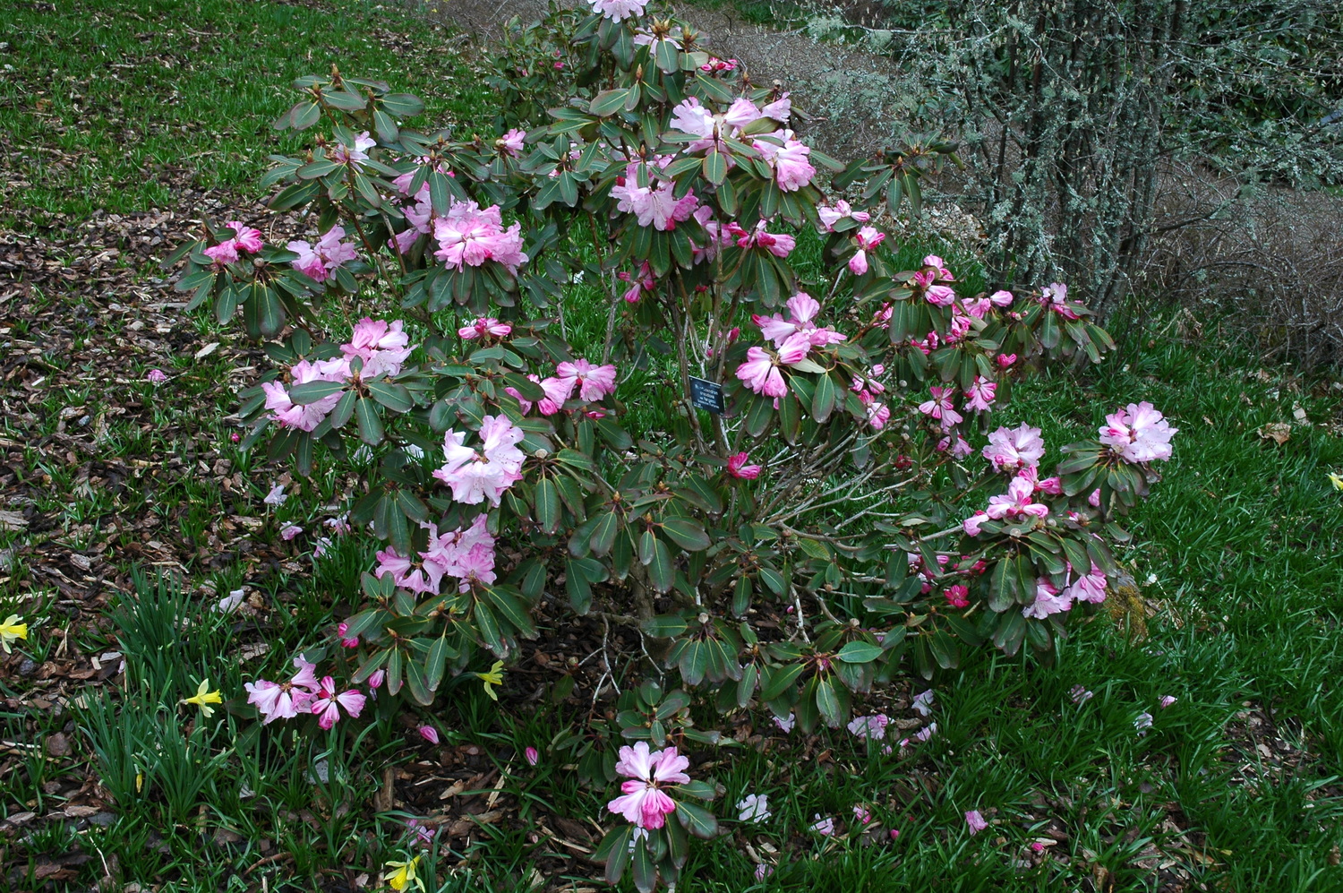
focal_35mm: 38
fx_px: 1398
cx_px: 672
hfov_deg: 51.3
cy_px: 446
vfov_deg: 35.4
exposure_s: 1/80
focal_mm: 25
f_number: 9
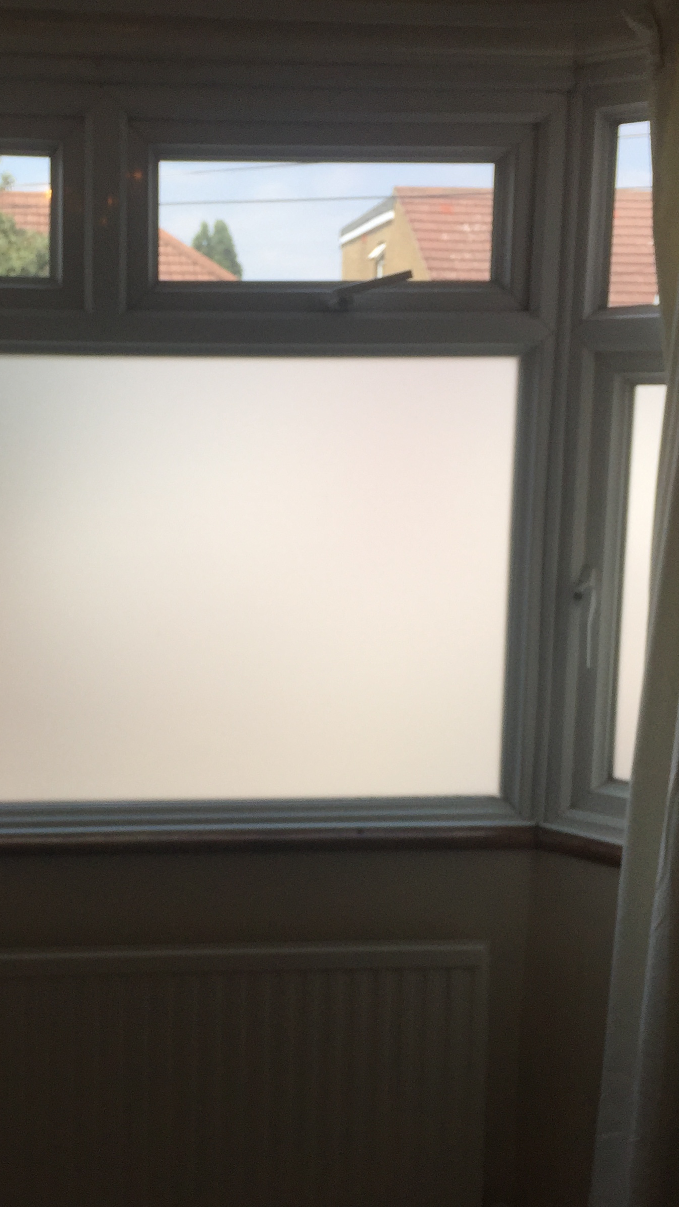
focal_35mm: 43
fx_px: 1376
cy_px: 611
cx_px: 162
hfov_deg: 27.3
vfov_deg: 47.4
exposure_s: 1/1041
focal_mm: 4.15
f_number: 2.2
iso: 32
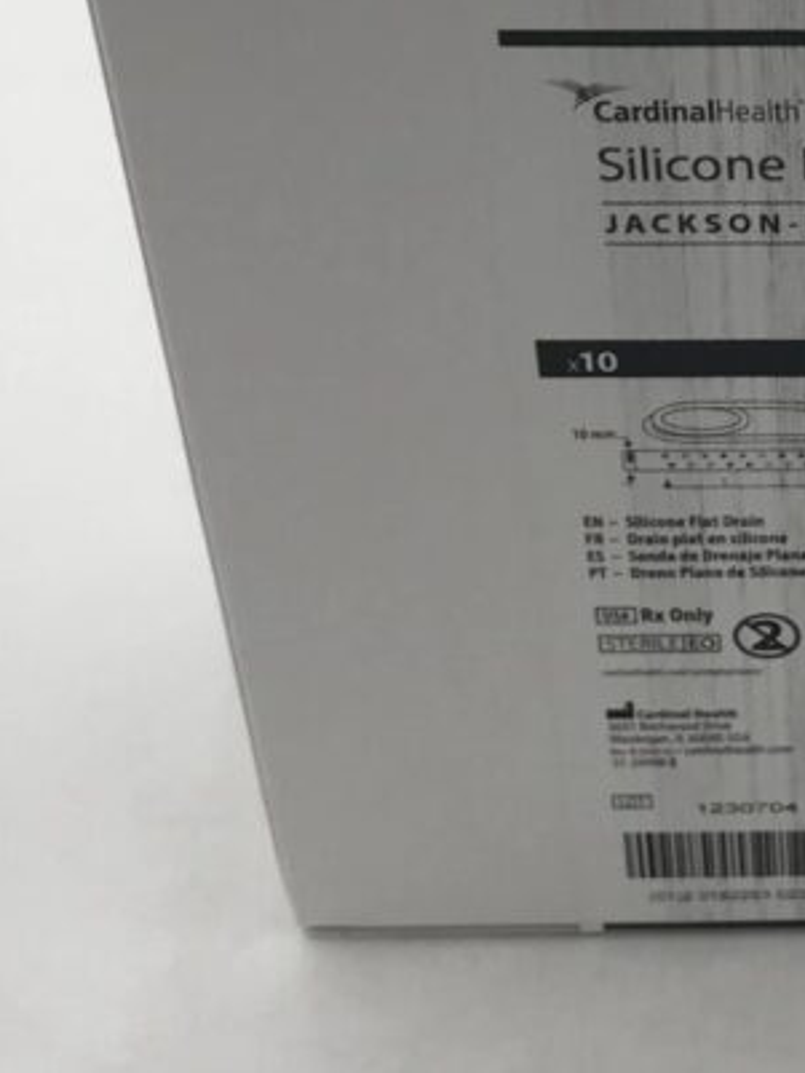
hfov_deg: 15.4
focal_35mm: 93
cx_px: 928
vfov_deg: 21.0
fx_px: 2882
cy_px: 357
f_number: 1.8
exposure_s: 1/120
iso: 25
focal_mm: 3.99
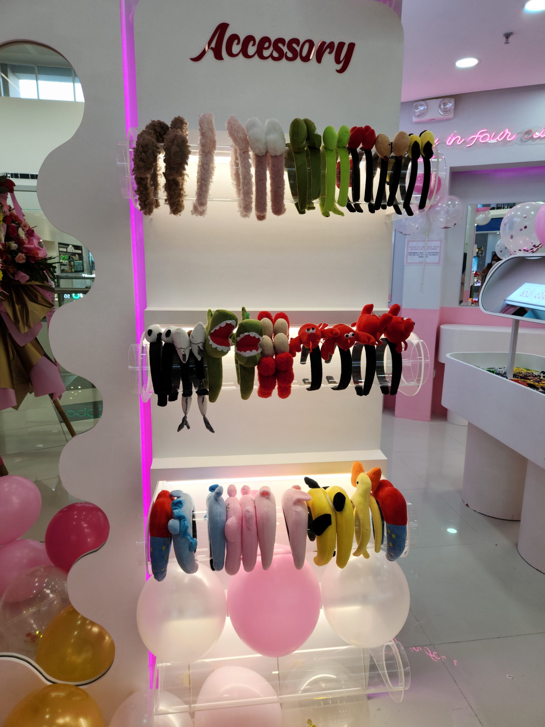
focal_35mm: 23
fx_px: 483
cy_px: 364
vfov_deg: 73.9
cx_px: 272
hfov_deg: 58.9
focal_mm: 5.4
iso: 25
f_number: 1.8
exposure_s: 1/120
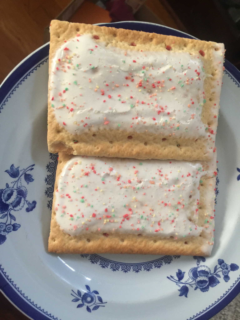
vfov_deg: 61.7
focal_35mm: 29
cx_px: 120
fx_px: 268
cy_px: 160
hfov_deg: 48.2
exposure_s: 1/8
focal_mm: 4.15
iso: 125
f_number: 2.2
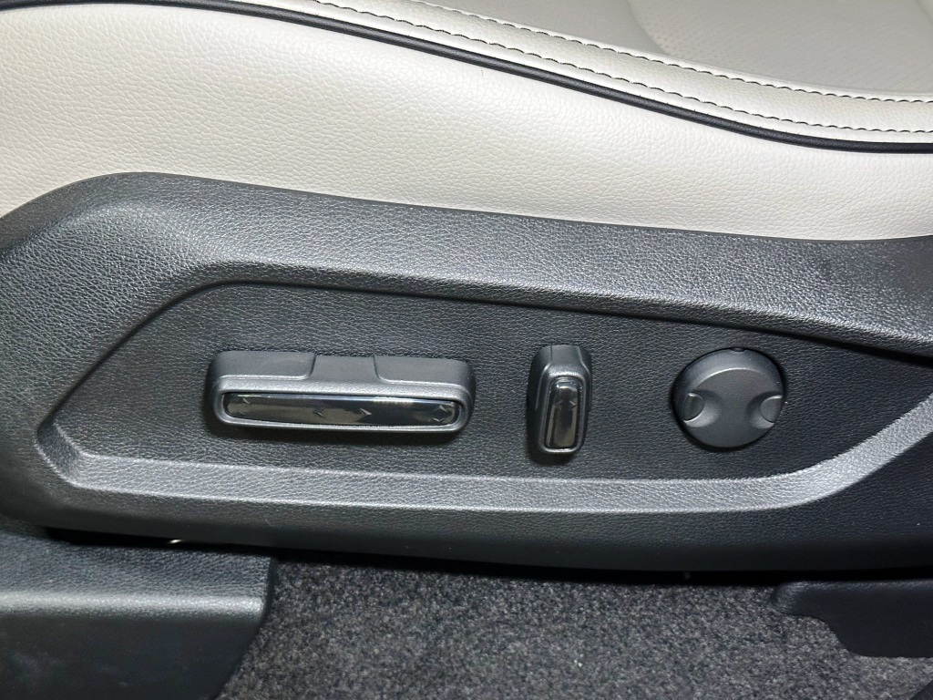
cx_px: 466
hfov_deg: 39.7
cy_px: 350
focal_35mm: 48
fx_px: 1294
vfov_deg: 30.3
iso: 320
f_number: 1.78
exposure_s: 1/40
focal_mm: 6.86
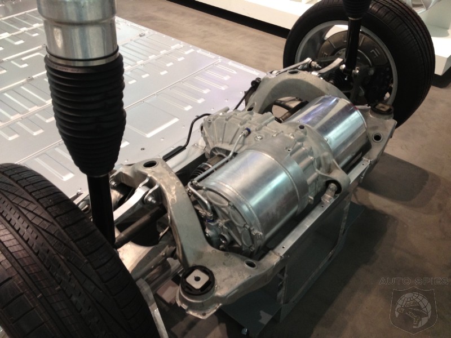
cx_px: 226
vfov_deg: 40.7
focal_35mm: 35
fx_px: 456
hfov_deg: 52.6
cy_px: 169
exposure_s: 1/20
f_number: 2.4
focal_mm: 4.28
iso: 160
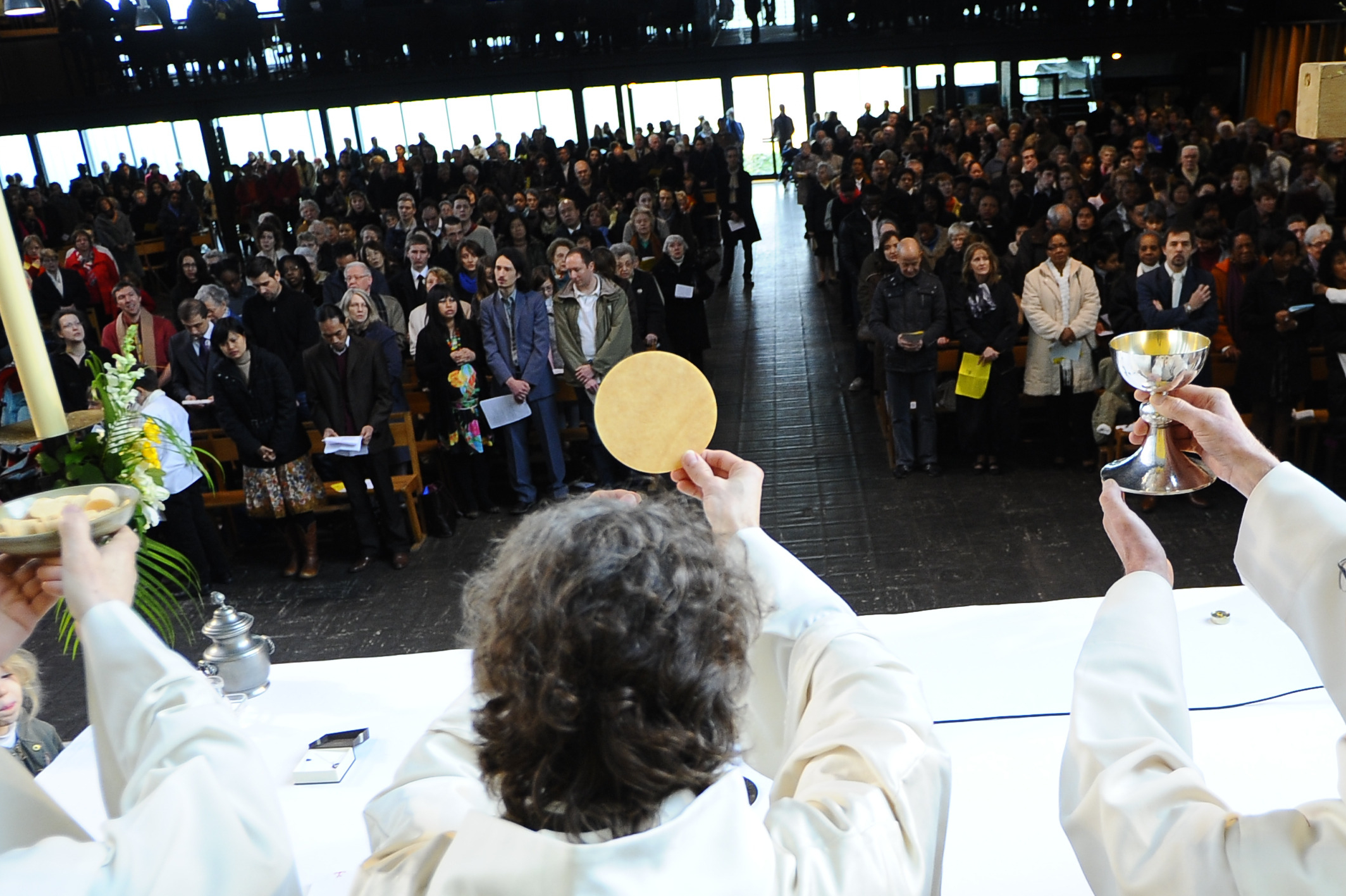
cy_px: 576
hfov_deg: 55.0
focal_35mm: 34
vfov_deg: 38.5
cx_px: 866
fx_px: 1270
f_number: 2.8
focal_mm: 17
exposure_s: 1/80
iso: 800
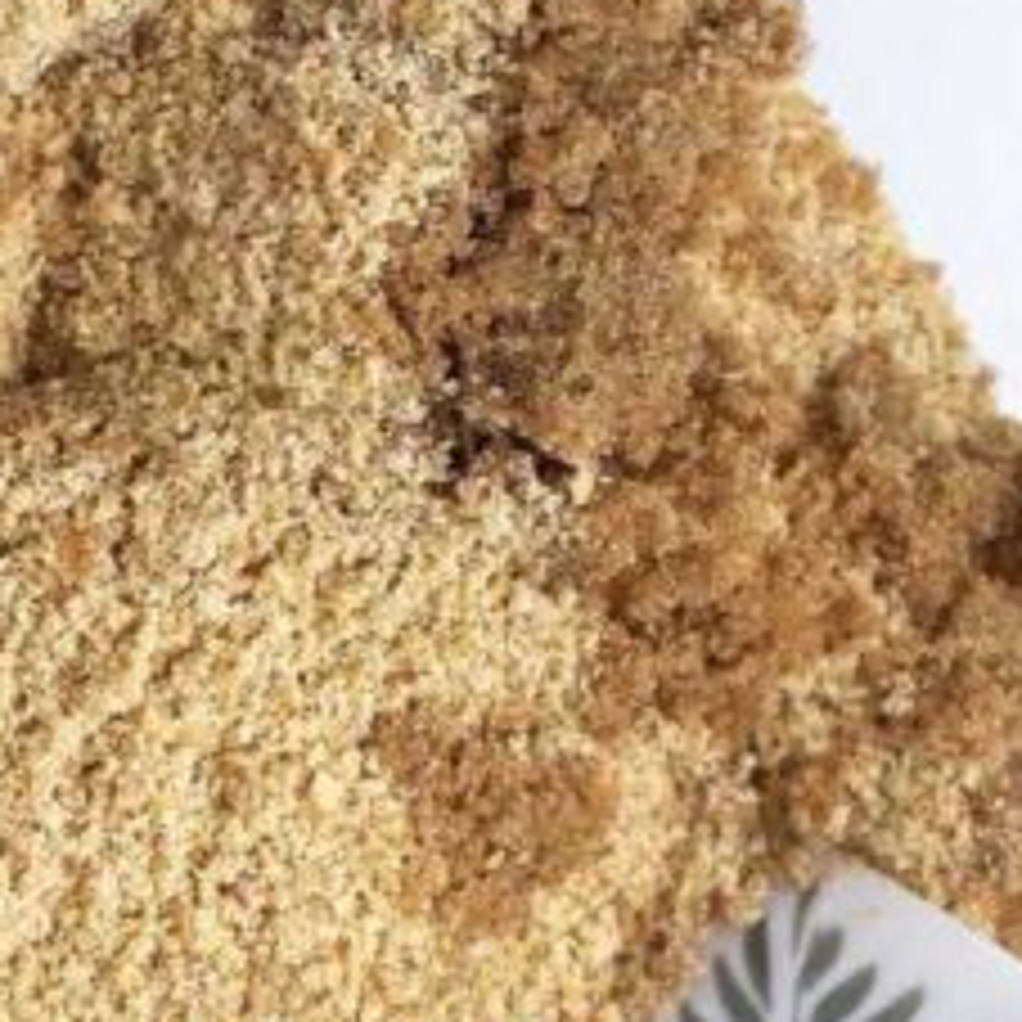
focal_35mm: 287
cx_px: -133
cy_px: 1013
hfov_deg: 6.1
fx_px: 9587
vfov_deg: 6.1
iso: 100
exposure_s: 1/160
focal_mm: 50
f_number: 2.8
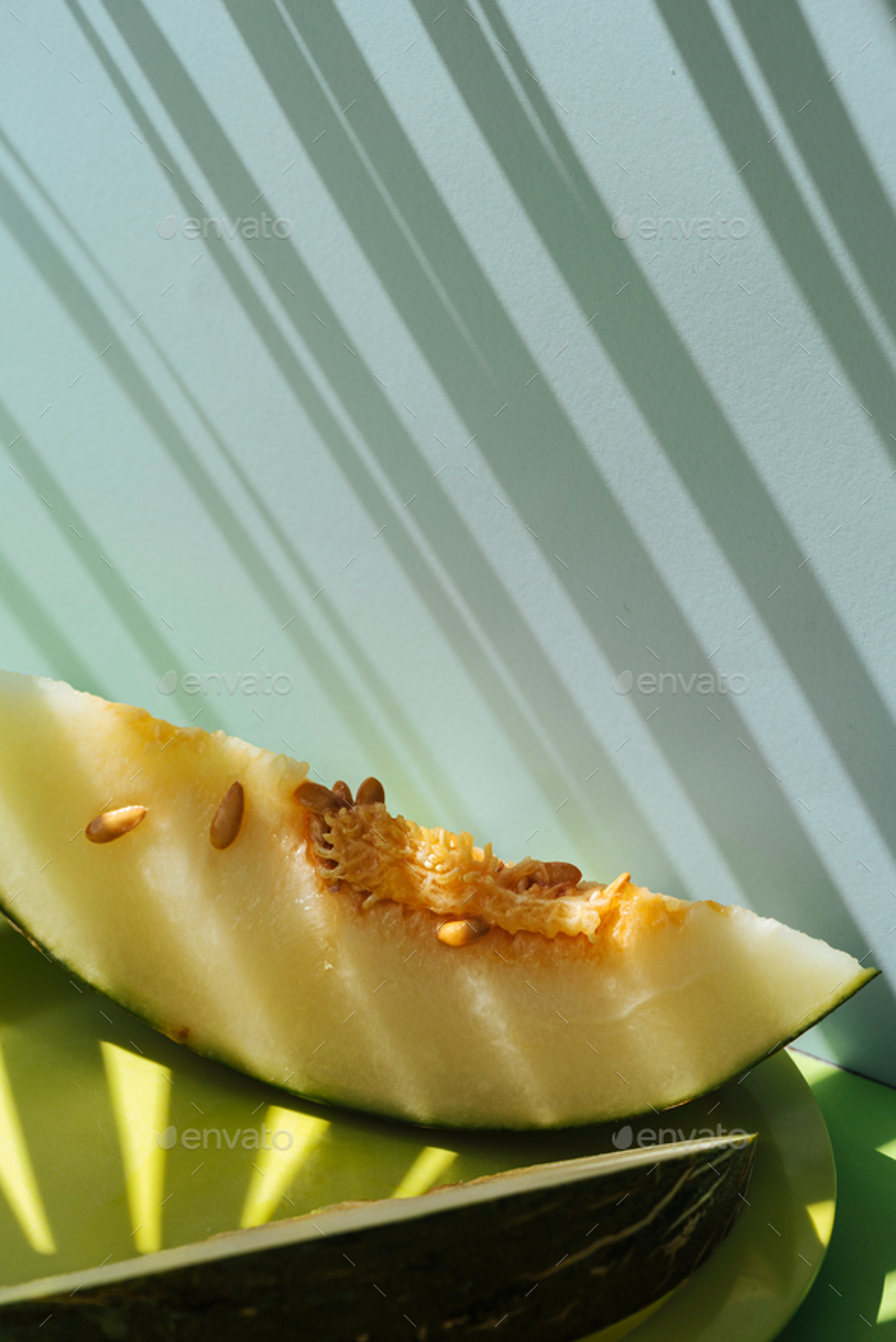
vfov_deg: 19.5
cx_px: 448
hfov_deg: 13.1
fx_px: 3917
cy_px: 671
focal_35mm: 105
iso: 200
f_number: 9
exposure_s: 1/500
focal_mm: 105
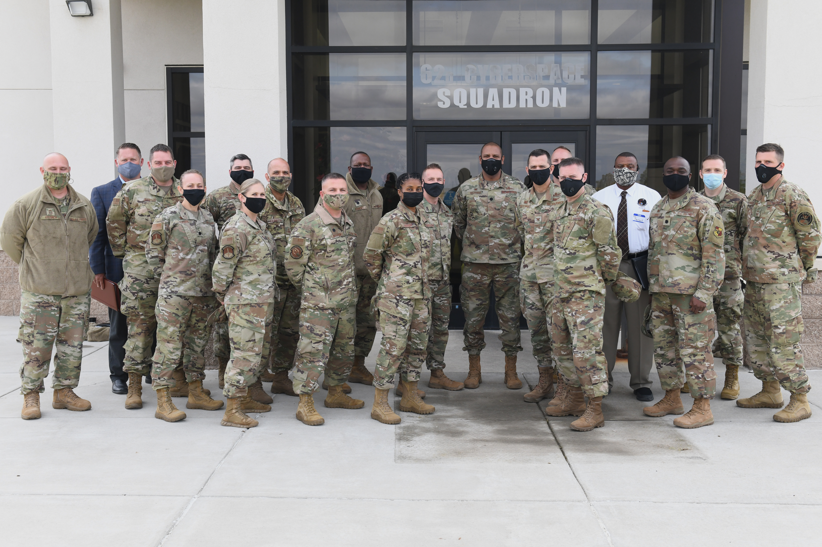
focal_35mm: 43
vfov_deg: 31.2
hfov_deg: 45.4
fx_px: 982
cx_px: 411
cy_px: 274
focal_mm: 36
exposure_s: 1/1000
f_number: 5.6
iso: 500
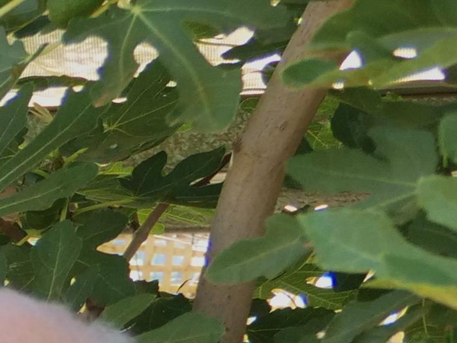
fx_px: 2338
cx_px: -1044
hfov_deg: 8.6
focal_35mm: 177
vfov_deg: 7.9
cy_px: 754
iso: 200
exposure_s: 1/400
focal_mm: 13
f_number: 2.8
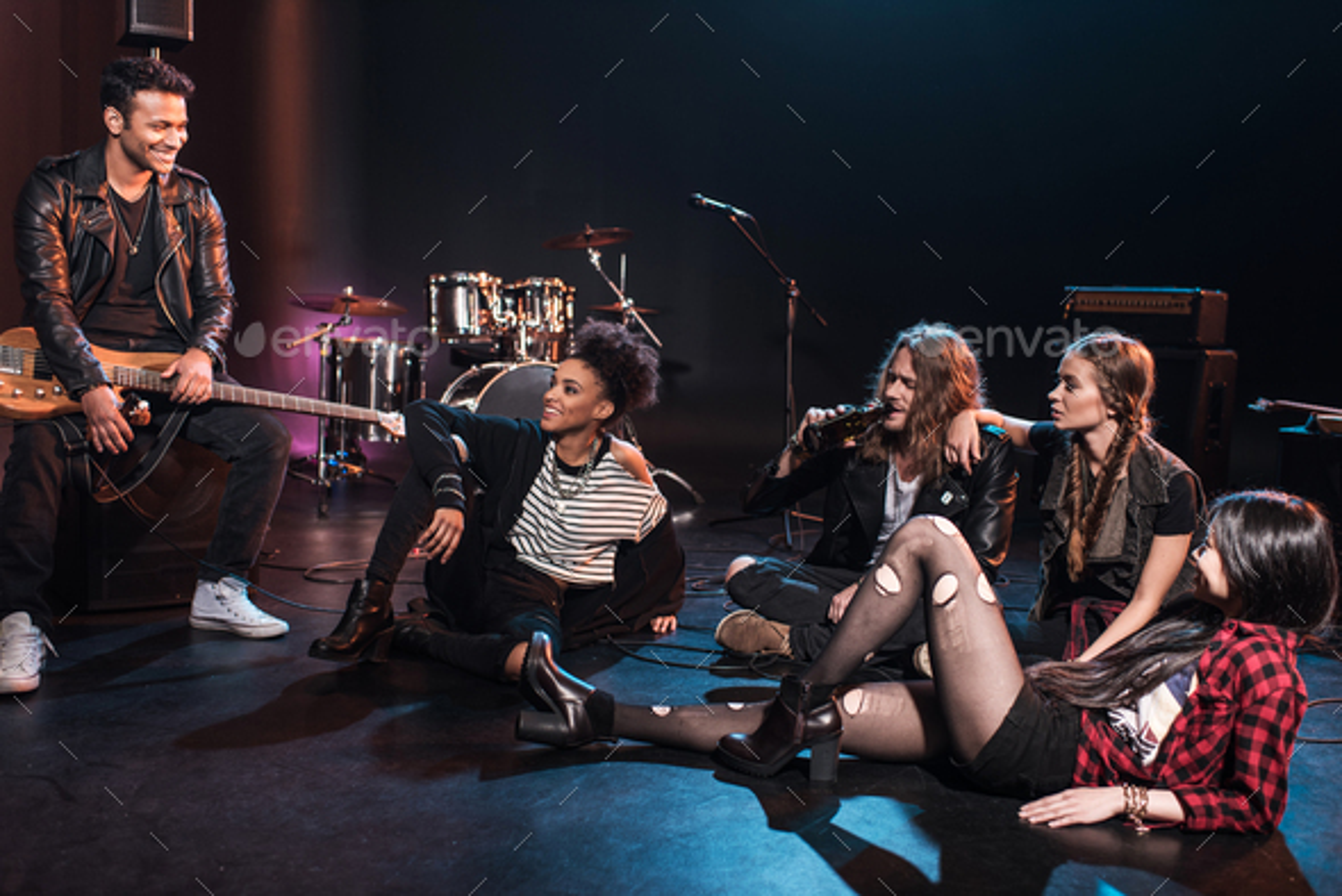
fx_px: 1305
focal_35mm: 35
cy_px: 448
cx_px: 671
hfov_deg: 54.4
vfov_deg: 37.9
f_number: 2.5
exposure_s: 1/250
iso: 160
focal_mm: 35
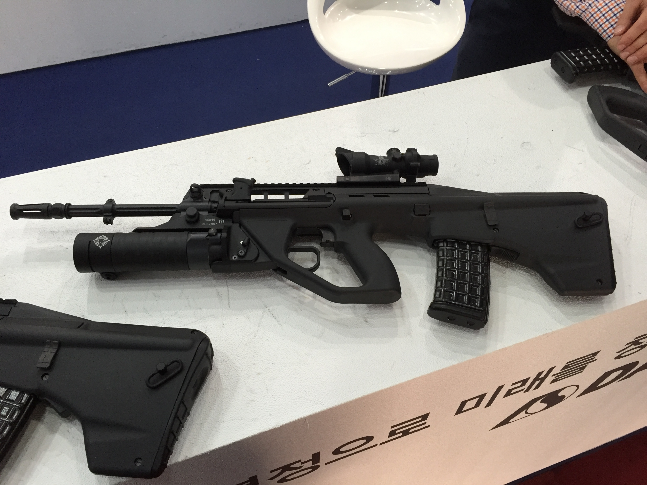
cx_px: 324
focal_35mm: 29
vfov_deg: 48.2
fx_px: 542
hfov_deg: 61.7
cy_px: 242
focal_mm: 4.15
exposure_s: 1/30
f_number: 2.2
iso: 50
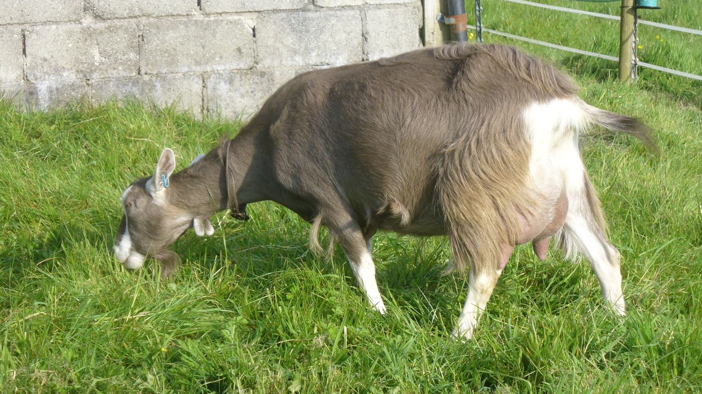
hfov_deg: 17.6
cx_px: 352
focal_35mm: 122
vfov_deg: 9.9
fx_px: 2270
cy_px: 240
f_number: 3.6
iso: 80
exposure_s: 1/320
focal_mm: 18.3
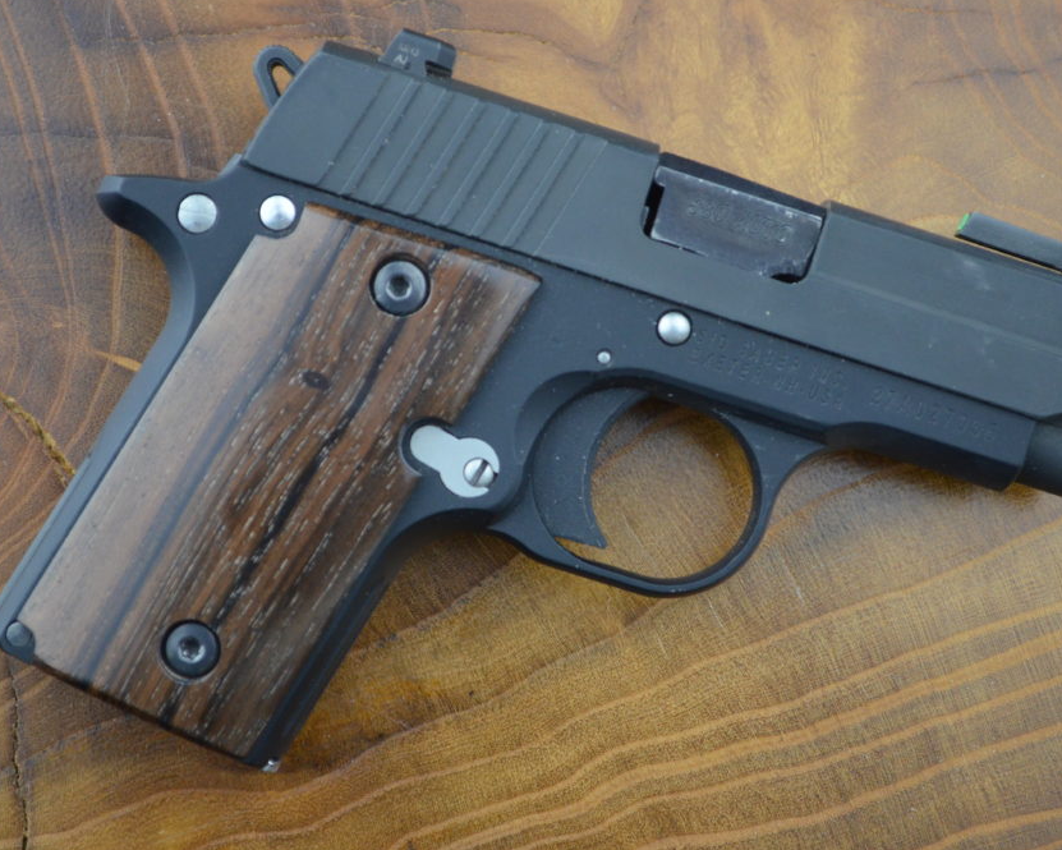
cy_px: 427
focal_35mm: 90
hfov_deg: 21.3
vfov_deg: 17.1
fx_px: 2829
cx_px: 534
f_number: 5.6
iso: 1600
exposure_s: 1/60
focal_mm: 52
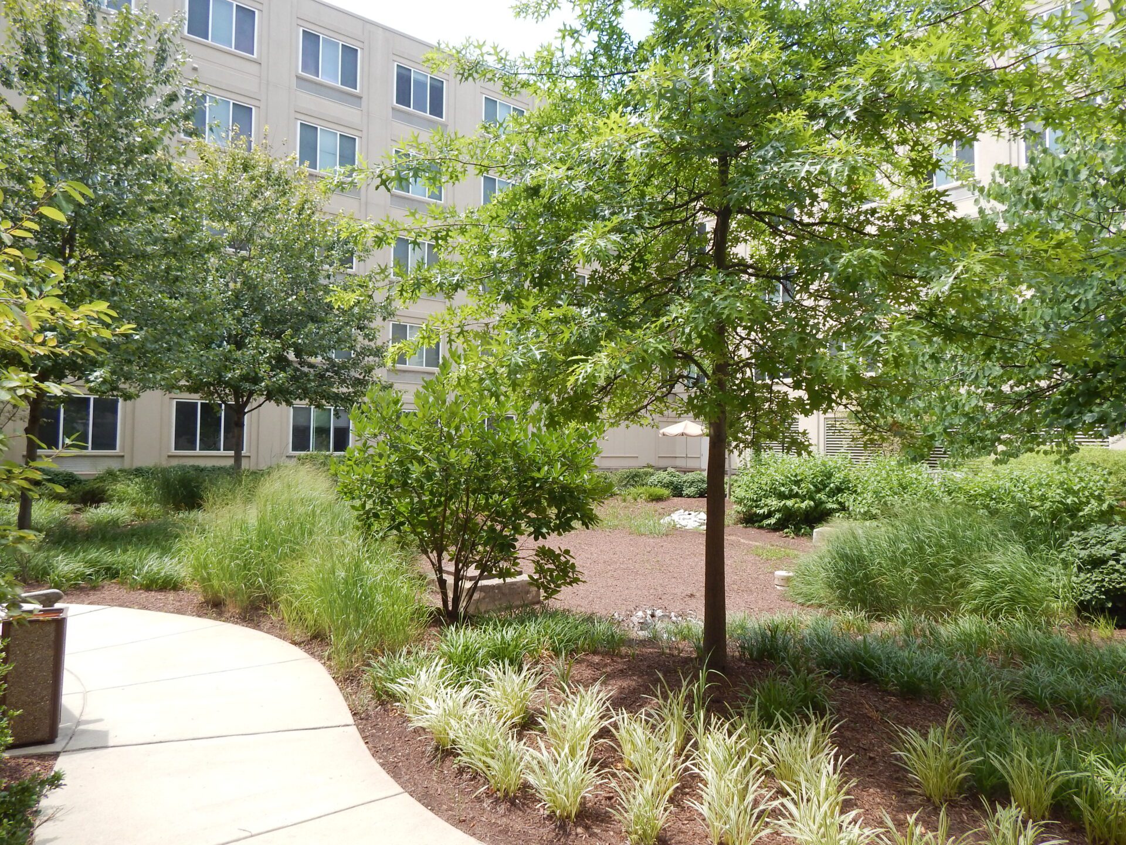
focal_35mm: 22
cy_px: 422
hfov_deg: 76.4
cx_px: 563
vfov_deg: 61.1
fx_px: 716
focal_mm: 4
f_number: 3
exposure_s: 1/640
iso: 125
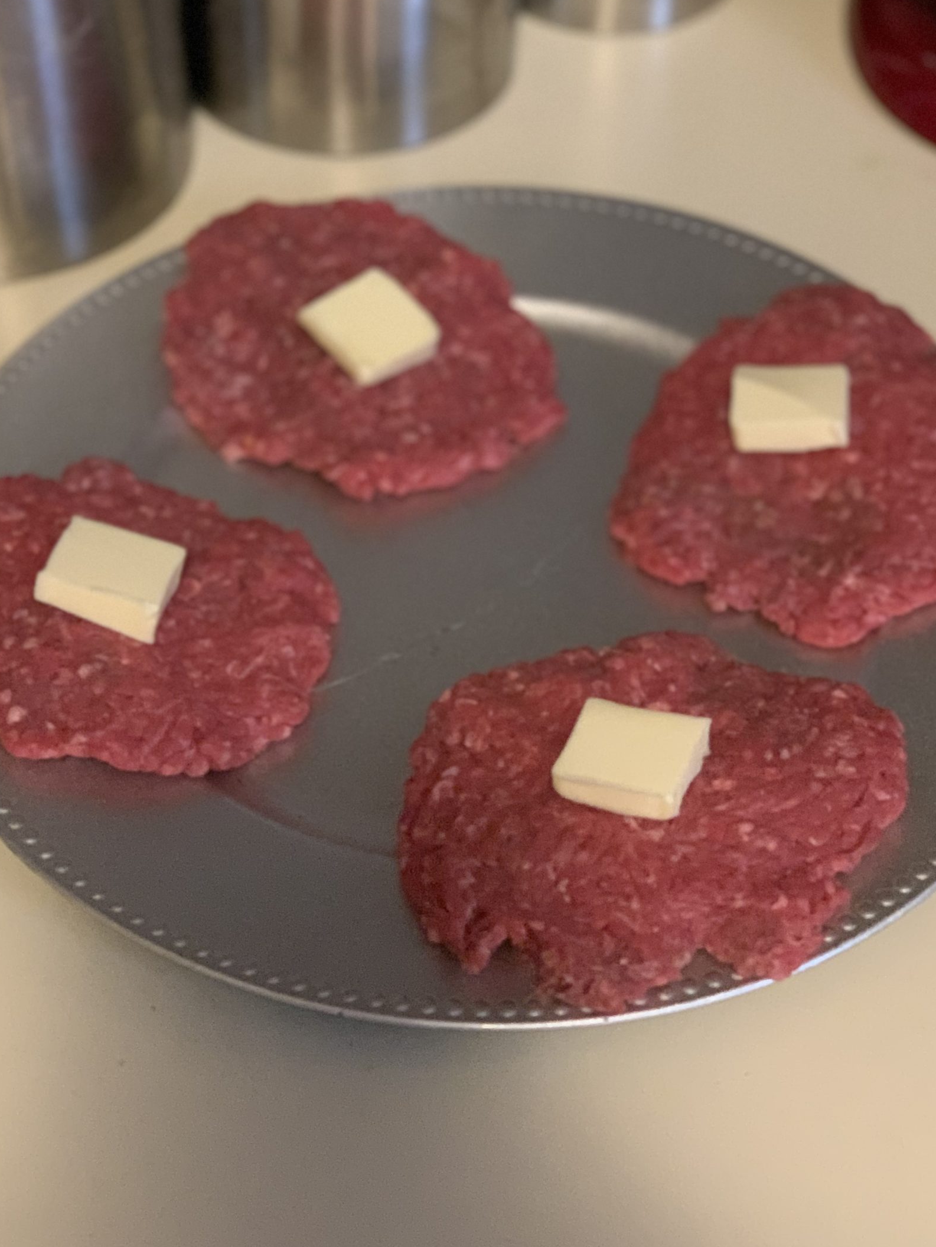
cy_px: 568
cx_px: 455
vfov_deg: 30.7
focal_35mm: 63
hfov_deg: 23.3
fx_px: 2271
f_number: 2.4
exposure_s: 1/30
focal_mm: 6
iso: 640
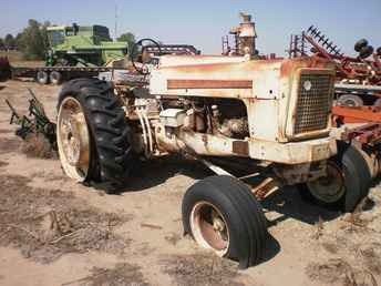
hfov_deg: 51.4
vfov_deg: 39.7
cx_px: 190
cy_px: 143
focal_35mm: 36
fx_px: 396
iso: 100
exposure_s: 1/800
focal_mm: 6.3
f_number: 4.6
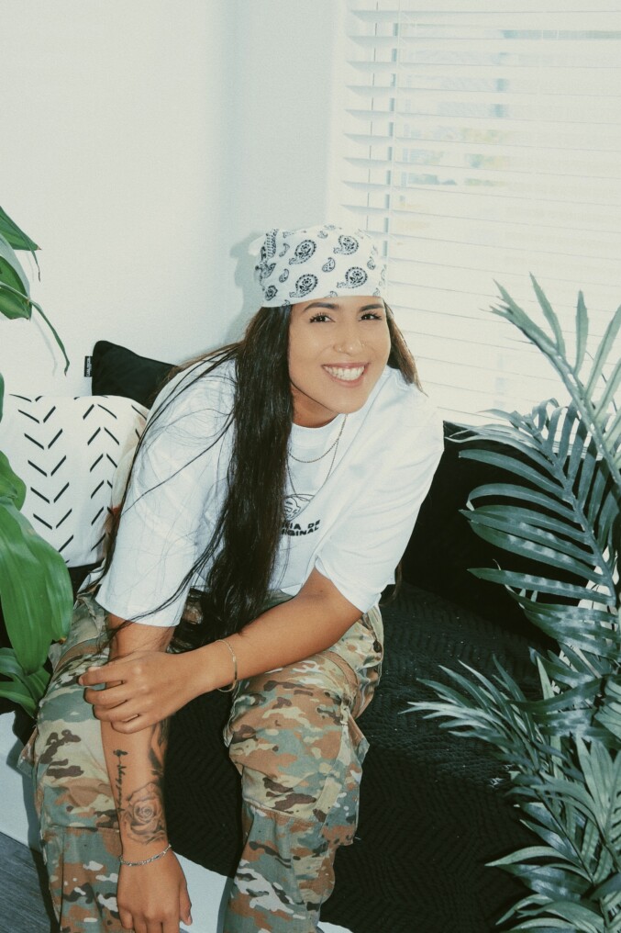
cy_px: 466
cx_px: 310
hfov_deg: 31.9
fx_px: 1087
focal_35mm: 42
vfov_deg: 46.4
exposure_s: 1/80
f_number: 4.5
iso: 400
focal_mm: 28
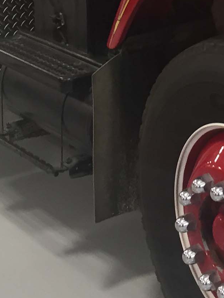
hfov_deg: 12.9
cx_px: 212
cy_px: -122
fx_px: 983
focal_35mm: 114
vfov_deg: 16.1
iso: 64
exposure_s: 1/30
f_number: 2.2
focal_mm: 4.15
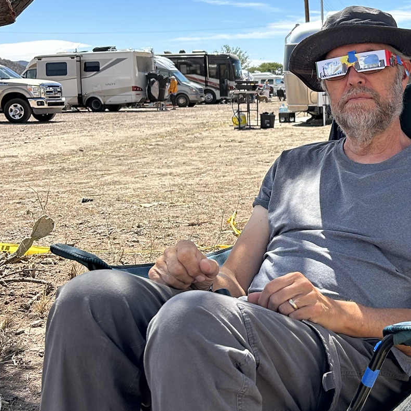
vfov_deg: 29.5
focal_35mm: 58
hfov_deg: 28.7
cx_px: 348
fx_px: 779
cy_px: 161
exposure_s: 1/3356
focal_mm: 5.7
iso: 50
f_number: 1.5
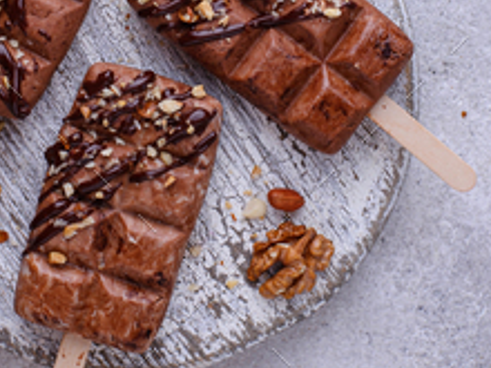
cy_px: 60
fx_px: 1830
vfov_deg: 11.4
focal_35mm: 129
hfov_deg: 15.3
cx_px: 203
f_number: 9
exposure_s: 1/100
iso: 100
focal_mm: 50
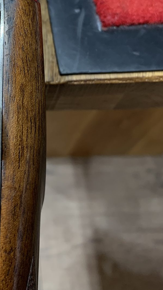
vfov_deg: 37.2
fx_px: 415
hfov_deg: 20.8
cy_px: 60
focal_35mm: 54
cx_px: -29
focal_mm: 4.25
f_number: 1.8
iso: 64
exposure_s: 1/100
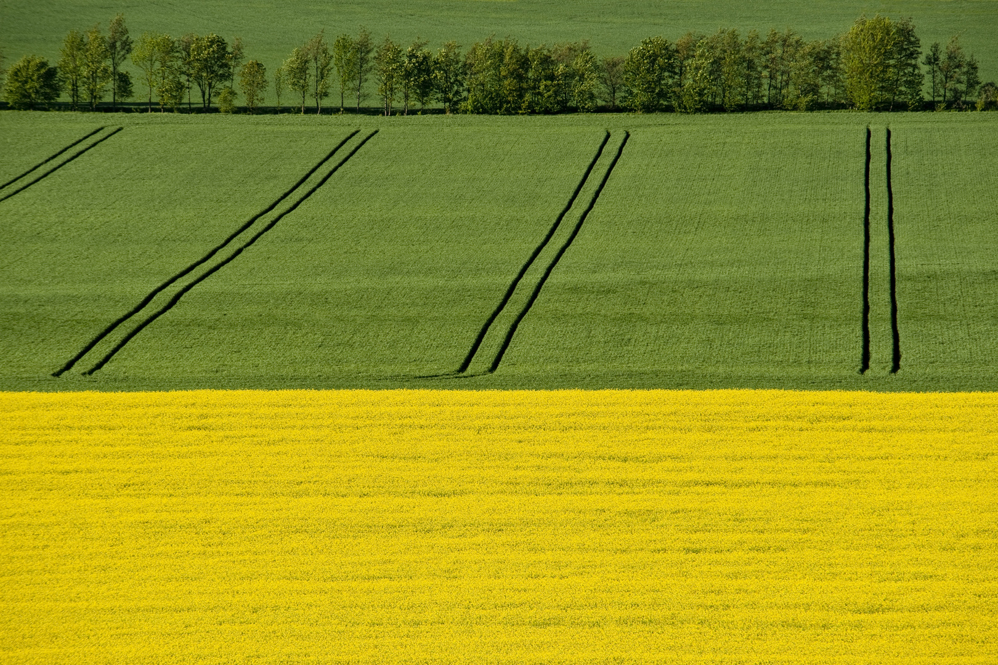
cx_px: 499
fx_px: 8316
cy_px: 332
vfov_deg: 4.6
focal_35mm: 300
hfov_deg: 6.9
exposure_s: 1/800
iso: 200
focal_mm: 300
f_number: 8
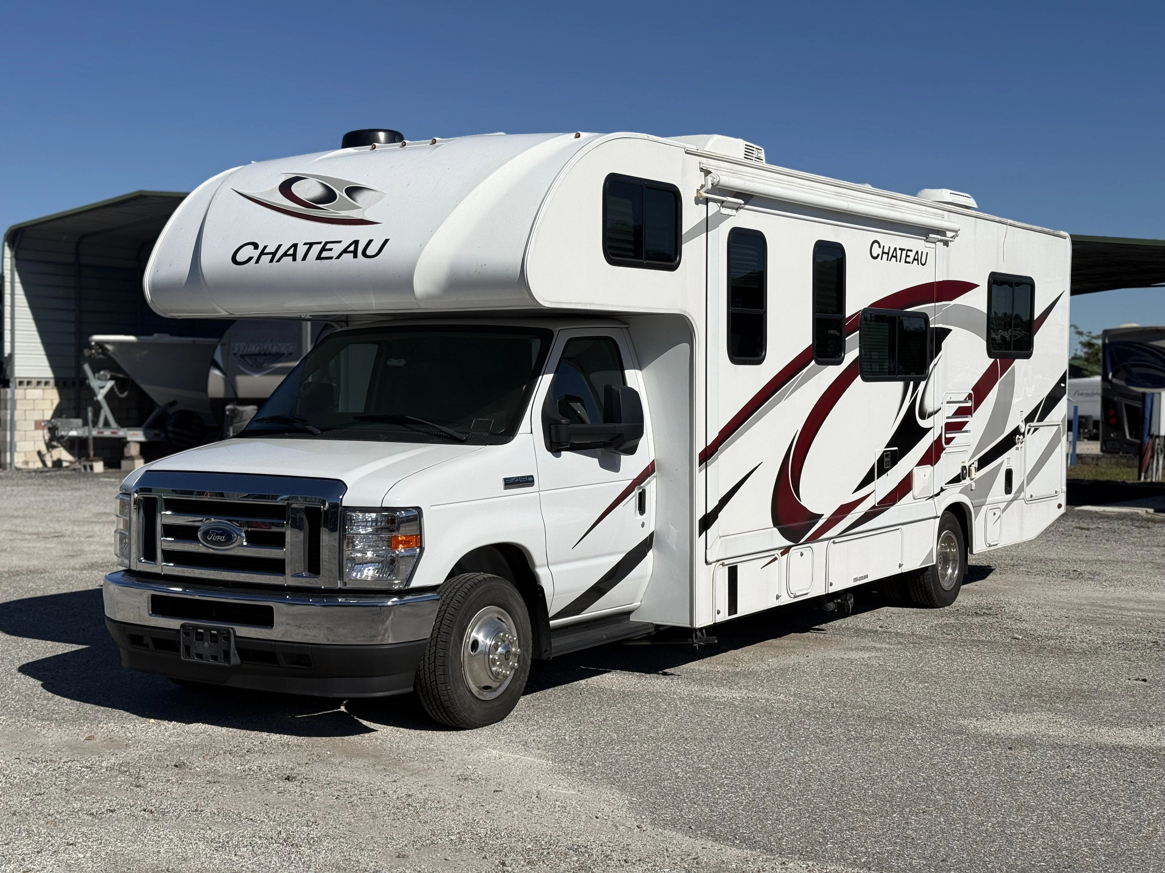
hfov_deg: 39.7
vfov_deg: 30.3
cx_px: 582
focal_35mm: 48
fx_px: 1615
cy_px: 436
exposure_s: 1/11364
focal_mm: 6.76
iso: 64
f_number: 1.78
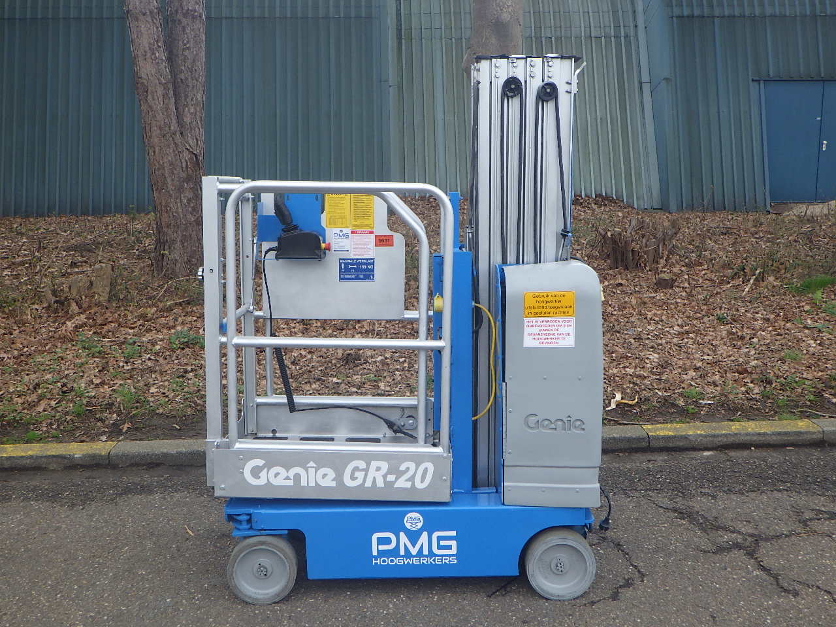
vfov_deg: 41.8
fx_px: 821
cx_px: 418
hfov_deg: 54.0
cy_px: 314
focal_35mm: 34
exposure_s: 1/200
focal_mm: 6.1
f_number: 3.8
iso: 125
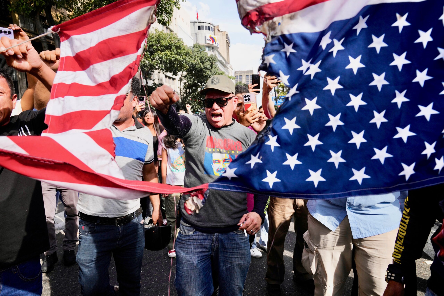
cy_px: 148
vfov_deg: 53.1
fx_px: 296
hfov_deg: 73.7
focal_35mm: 24
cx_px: 222
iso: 400
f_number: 6.3
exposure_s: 1/640
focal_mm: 24
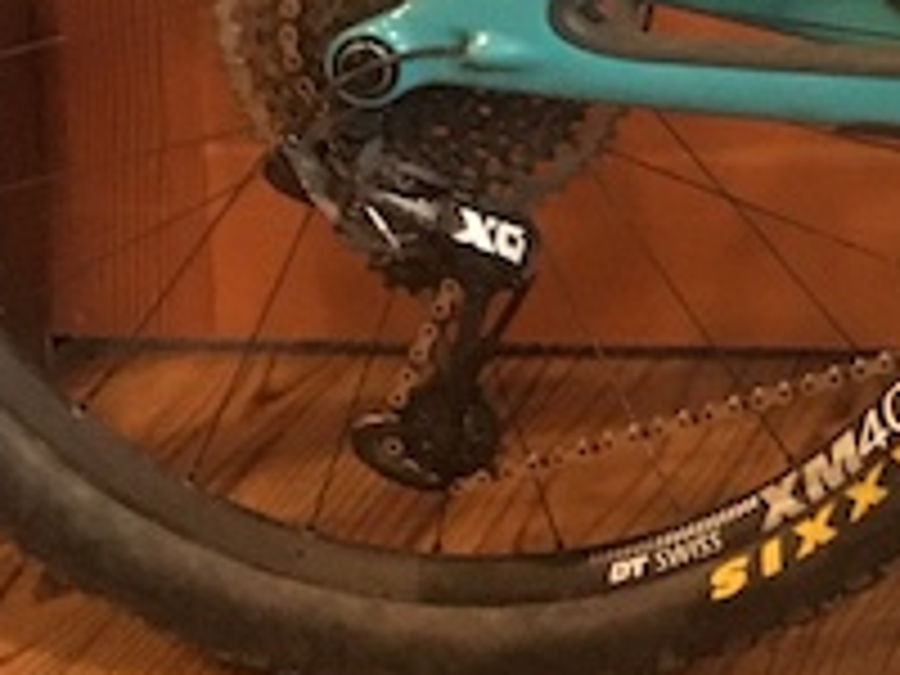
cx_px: 1660
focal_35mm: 116
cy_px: -338
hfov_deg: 14.7
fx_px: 3016
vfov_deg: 12.2
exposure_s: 1/15
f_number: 2.2
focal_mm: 4.15
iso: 250
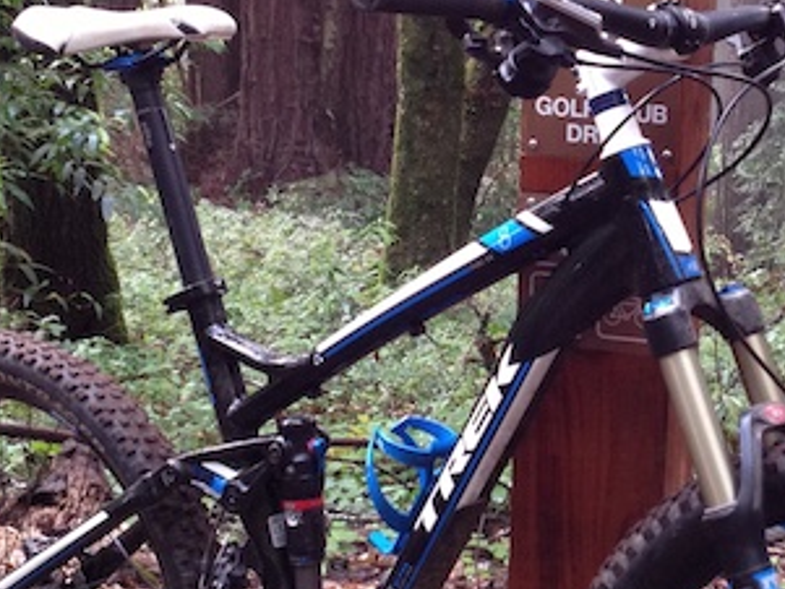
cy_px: 276
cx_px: 592
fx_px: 2110
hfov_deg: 20.9
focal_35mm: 93
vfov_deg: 15.9
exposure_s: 1/20
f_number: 2.4
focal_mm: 4.28
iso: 100
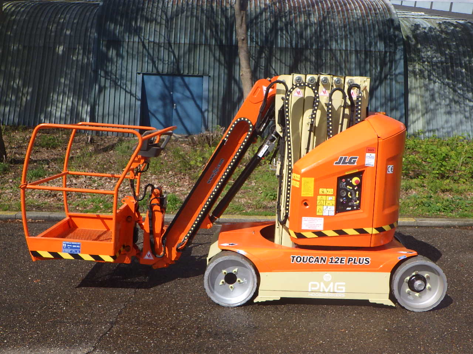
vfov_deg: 41.8
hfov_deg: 54.0
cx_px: 236
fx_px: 465
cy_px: 177
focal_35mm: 34
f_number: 4.6
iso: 125
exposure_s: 1/1000
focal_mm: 6.1
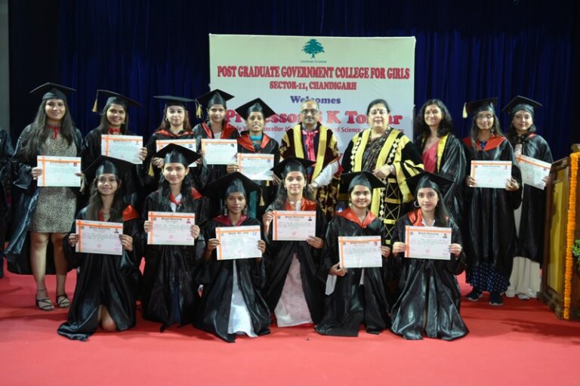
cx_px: 290
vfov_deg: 38.3
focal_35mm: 34
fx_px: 555
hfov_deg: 55.1
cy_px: 193
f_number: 6.3
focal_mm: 34.5
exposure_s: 1/50
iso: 2000
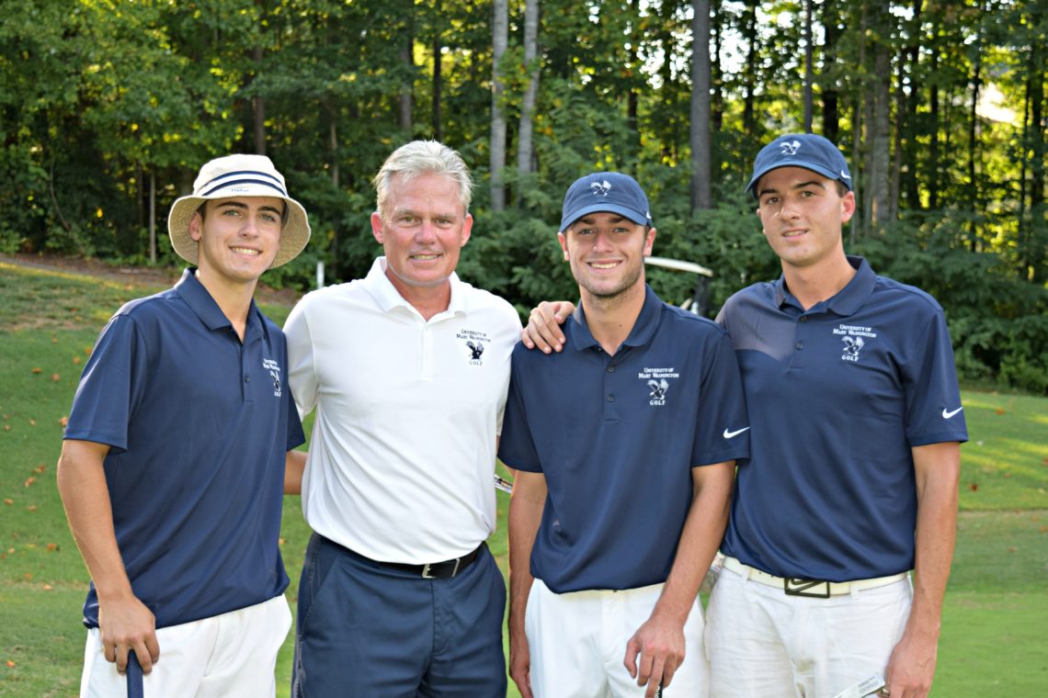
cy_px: 349
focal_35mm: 63
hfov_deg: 31.9
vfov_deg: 21.6
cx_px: 524
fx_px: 1834
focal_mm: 42
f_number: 5
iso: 110
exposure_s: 1/60
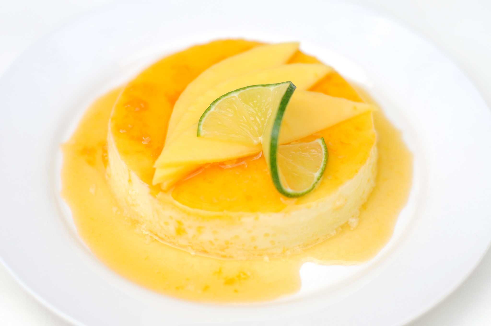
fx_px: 1022
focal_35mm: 75
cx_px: 246
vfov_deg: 18.1
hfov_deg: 27.0
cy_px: 163
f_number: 2.8
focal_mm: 50
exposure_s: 1/400
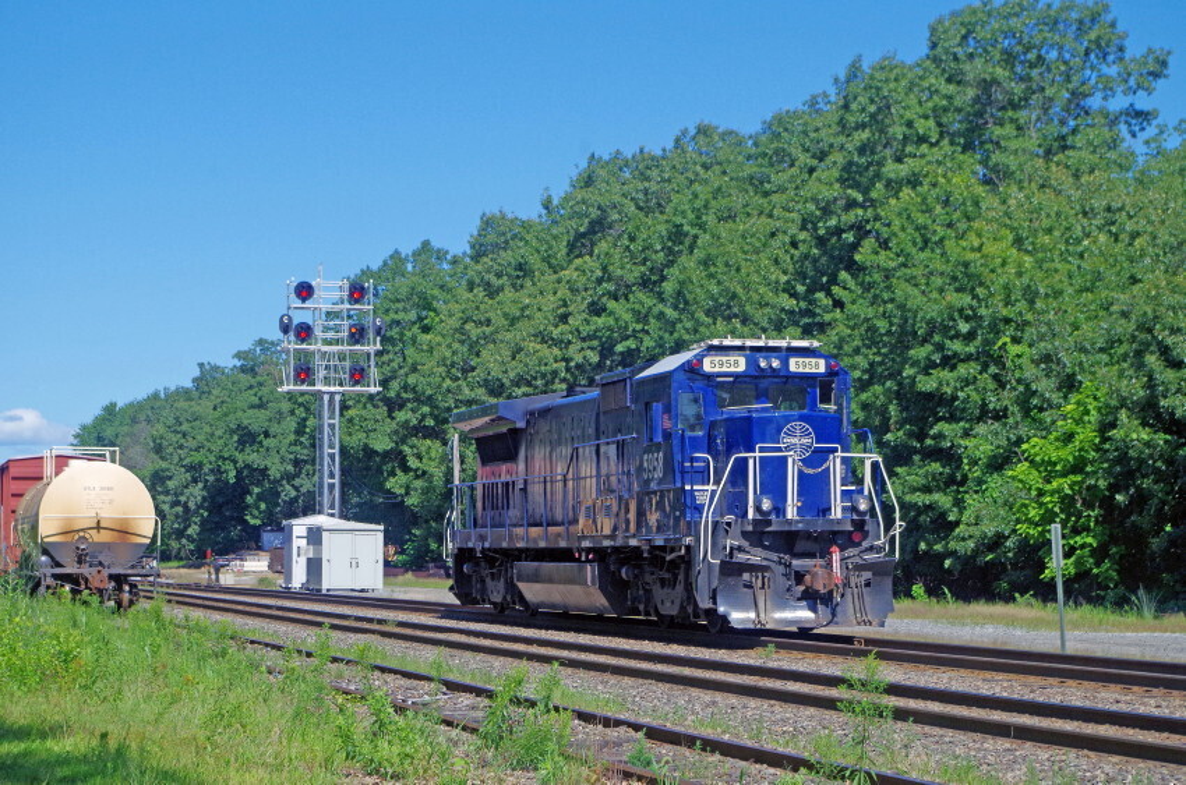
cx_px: 593
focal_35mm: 82
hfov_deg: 24.8
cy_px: 392
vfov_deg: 16.6
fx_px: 2696
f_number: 8
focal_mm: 55
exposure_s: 1/1000
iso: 400
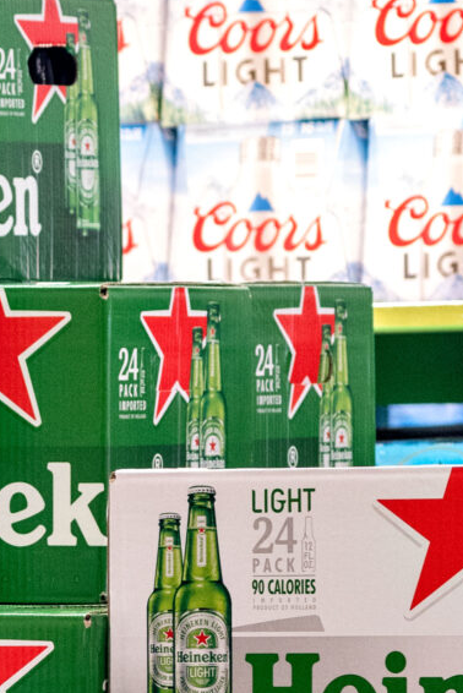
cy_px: 1030
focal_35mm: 362
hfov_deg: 3.8
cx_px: -402
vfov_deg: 5.6
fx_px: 6975
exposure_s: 1/100
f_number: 4
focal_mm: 80
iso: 1600
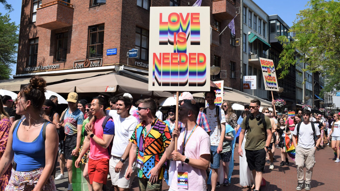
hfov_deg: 56.6
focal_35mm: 35
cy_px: 83
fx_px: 316
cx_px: 169
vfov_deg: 33.7
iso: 200
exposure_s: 1/400
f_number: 11
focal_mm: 22
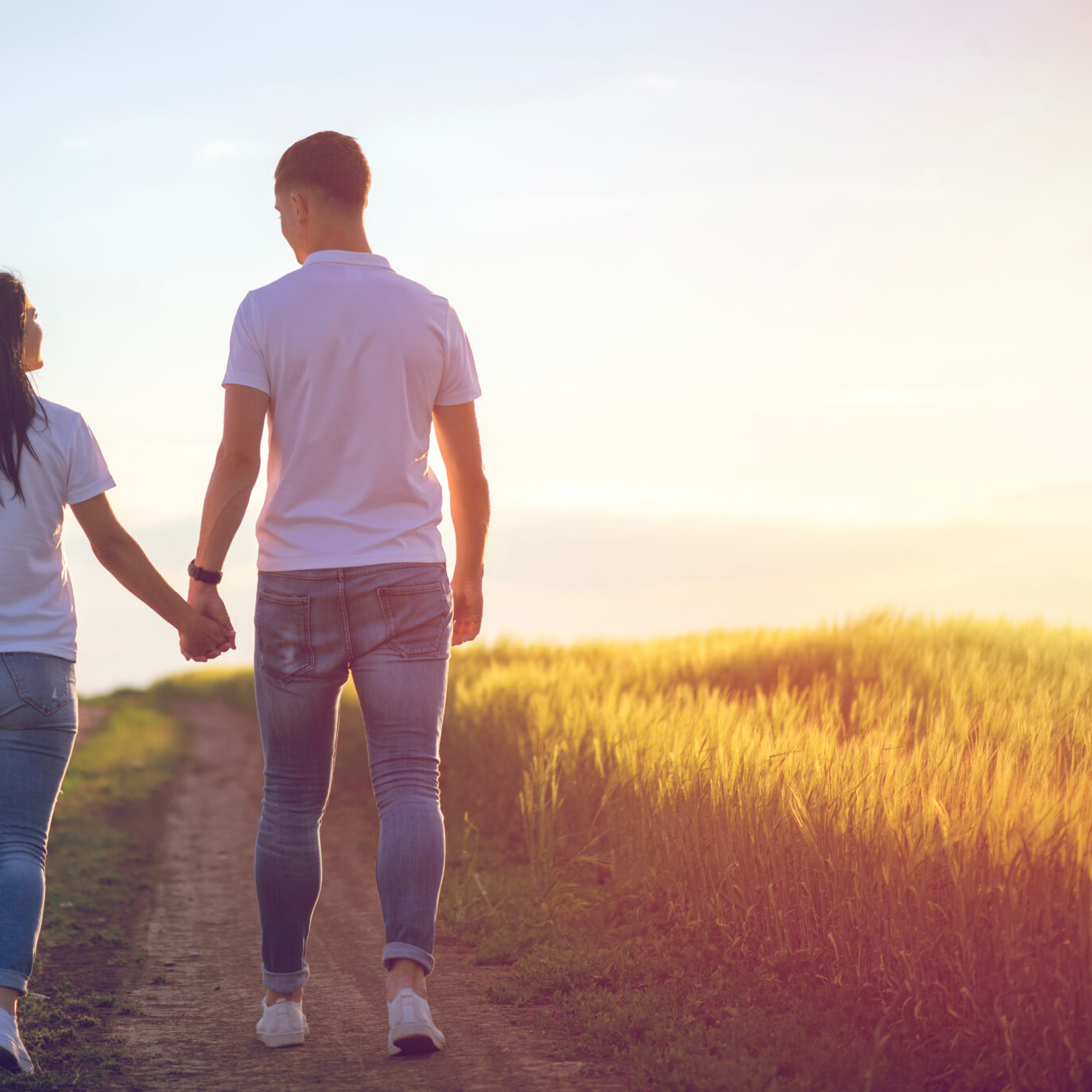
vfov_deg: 13.0
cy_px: 546
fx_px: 4783
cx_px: 311
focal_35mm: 134
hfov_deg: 13.0
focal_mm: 105
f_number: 4
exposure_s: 1/1250
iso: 100
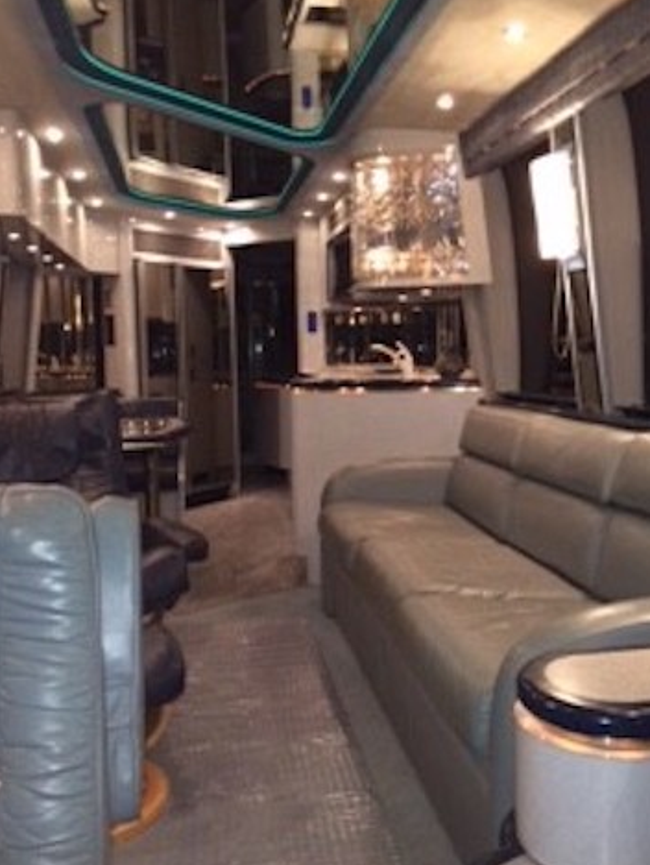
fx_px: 825
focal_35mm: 33
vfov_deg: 55.3
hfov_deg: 43.0
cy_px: 419
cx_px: 351
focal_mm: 4.15
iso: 200
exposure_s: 1/24
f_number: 2.2
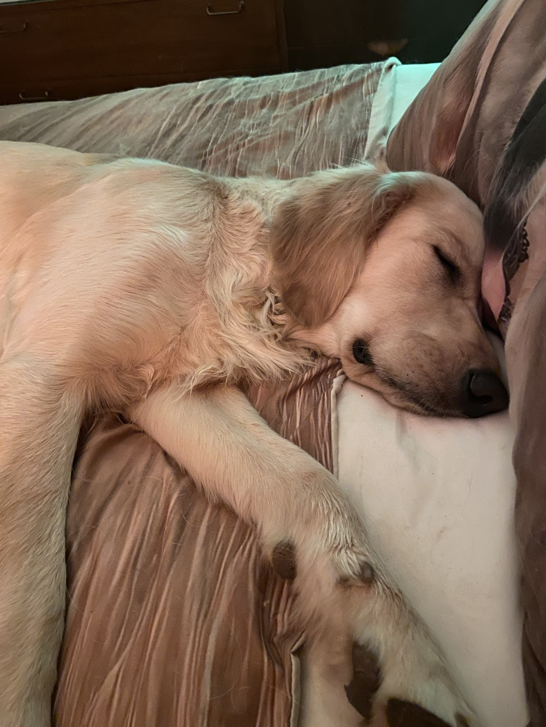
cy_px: 364
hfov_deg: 53.1
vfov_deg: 67.3
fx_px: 547
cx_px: 273
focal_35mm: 26
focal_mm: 4.25
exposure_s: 1/10
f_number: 1.8
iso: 500
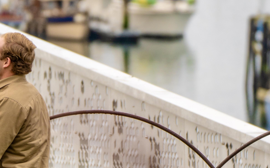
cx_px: -43
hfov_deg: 2.1
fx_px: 7228
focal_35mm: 982
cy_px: 152
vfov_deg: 1.3
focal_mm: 241
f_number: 5.6
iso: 200
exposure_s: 1/400
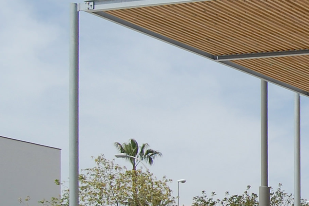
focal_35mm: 109
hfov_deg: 16.6
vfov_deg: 12.5
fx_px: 935
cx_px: 497
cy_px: 78
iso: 200
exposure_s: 1/400
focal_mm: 22
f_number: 10
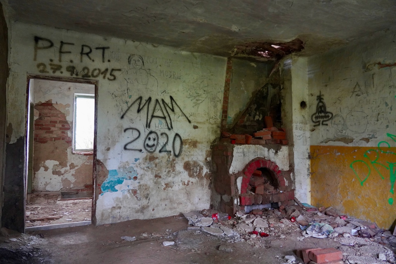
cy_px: 132
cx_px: 198
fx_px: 264
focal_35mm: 24
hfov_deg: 73.8
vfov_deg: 53.1
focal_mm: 24
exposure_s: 1/160
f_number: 4
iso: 6400
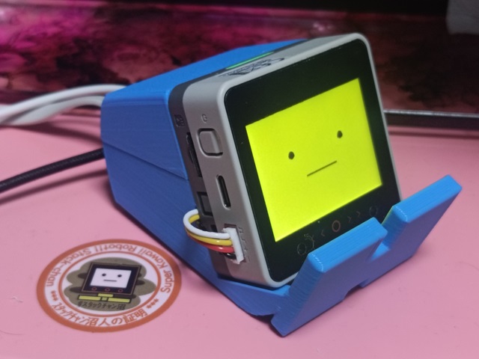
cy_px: 180
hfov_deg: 33.2
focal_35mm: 58
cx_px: 240
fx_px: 803
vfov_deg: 25.2
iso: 800
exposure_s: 1/50
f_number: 1.7
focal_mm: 4.7
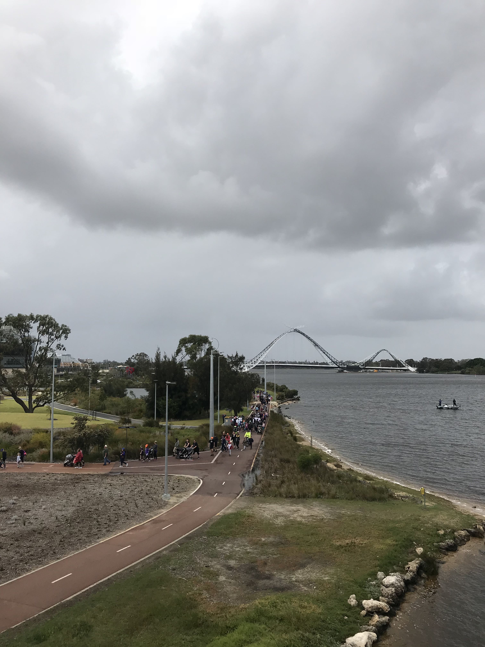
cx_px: 242
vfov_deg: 63.4
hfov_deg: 49.7
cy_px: 324
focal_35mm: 28
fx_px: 523
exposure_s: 1/3195
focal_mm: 3.99
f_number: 1.8
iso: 20
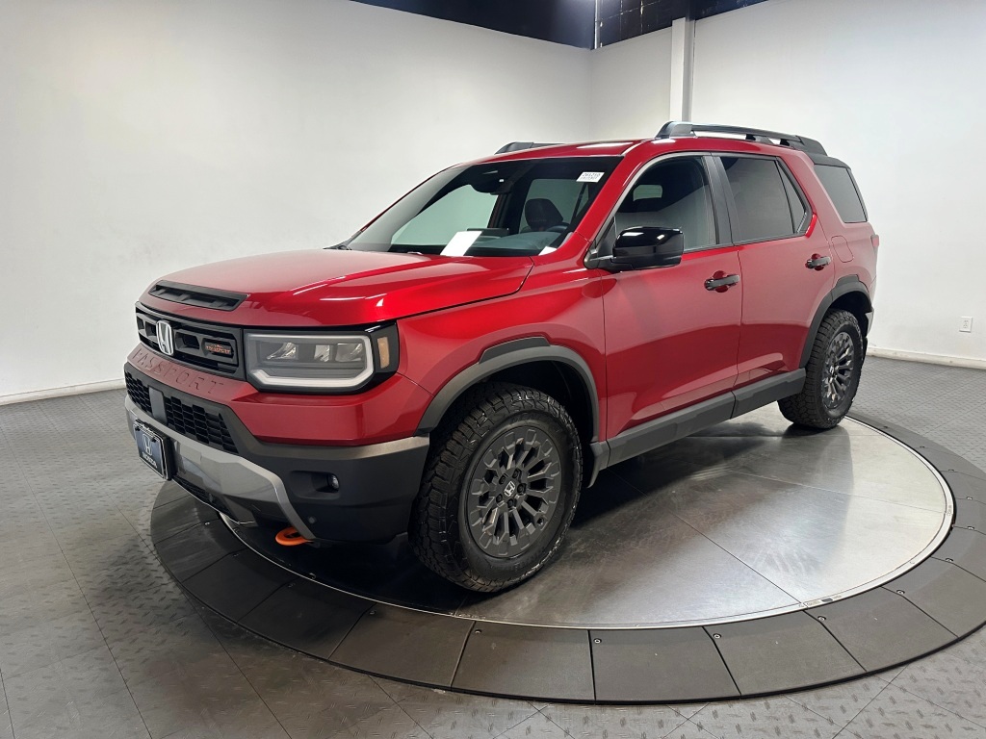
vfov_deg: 56.8
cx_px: 493
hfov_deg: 71.6
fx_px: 684
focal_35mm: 24
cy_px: 370
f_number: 1.78
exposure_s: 1/60
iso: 320
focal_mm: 6.86
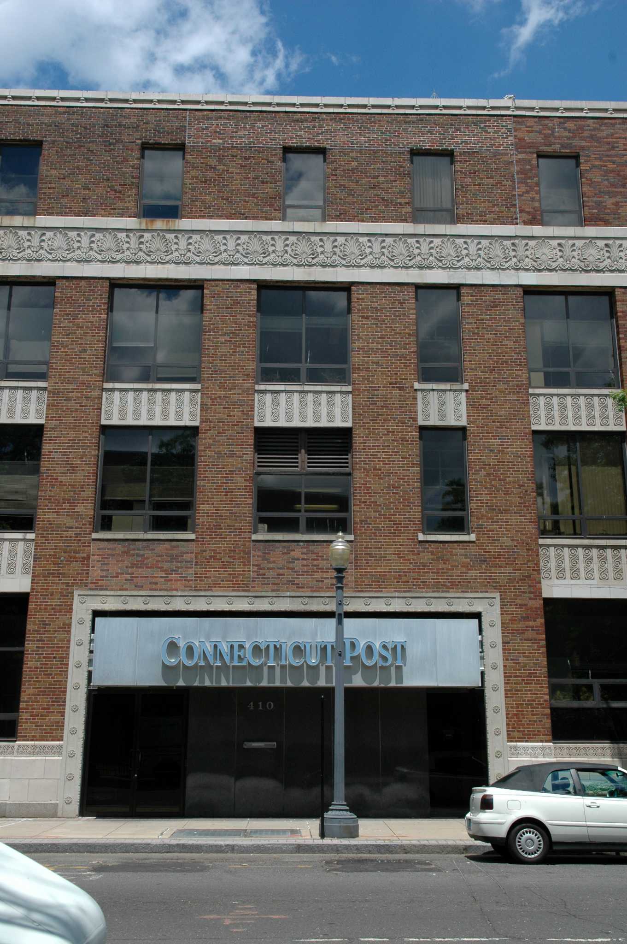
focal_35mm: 34
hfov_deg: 38.3
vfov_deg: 55.2
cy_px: 472
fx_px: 903
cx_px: 314
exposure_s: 1/500
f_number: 8
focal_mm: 23
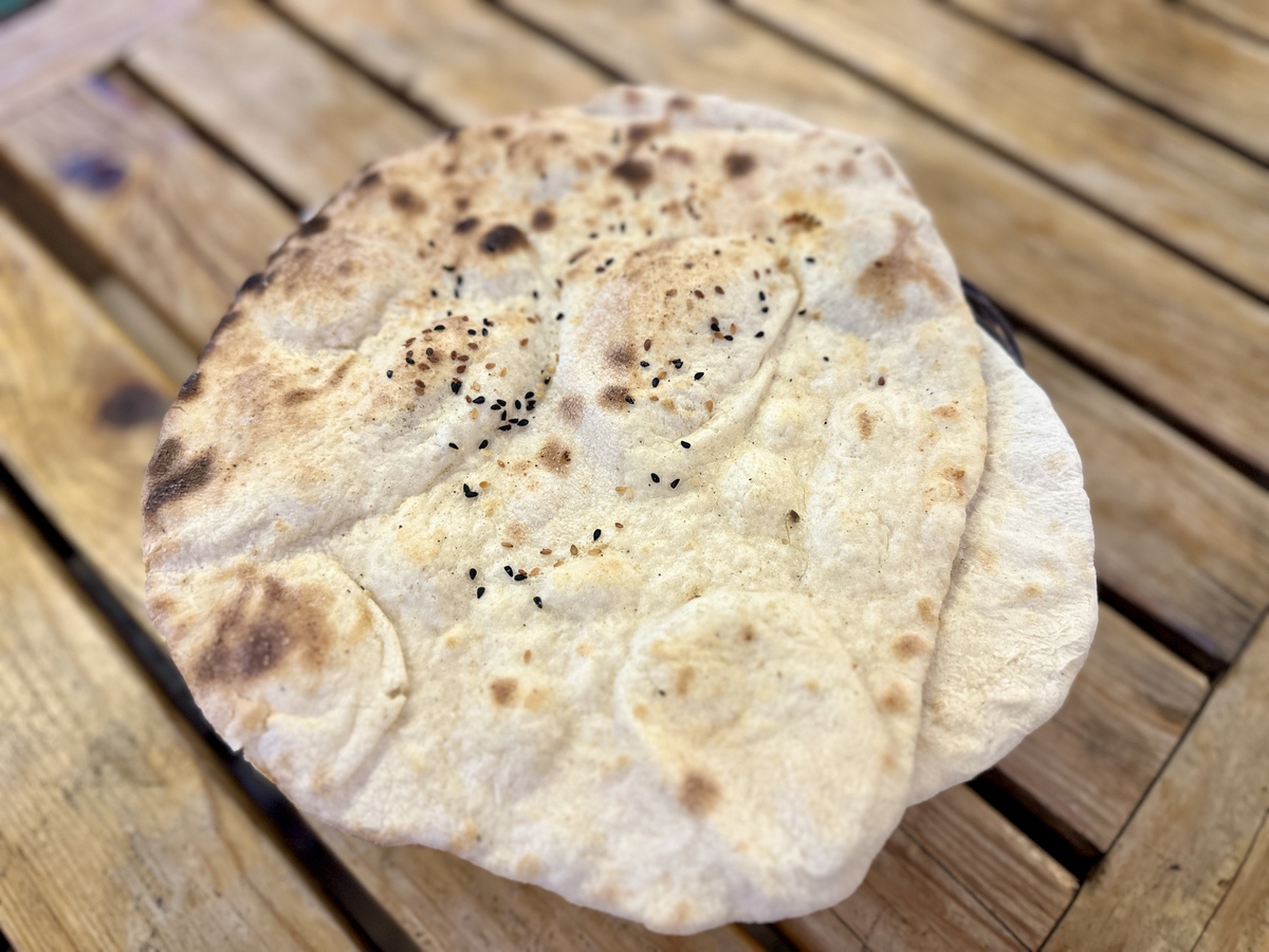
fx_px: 880
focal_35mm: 24
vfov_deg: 56.8
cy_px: 476
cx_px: 634
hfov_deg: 71.6
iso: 250
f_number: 1.78
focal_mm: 6.86
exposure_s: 1/50
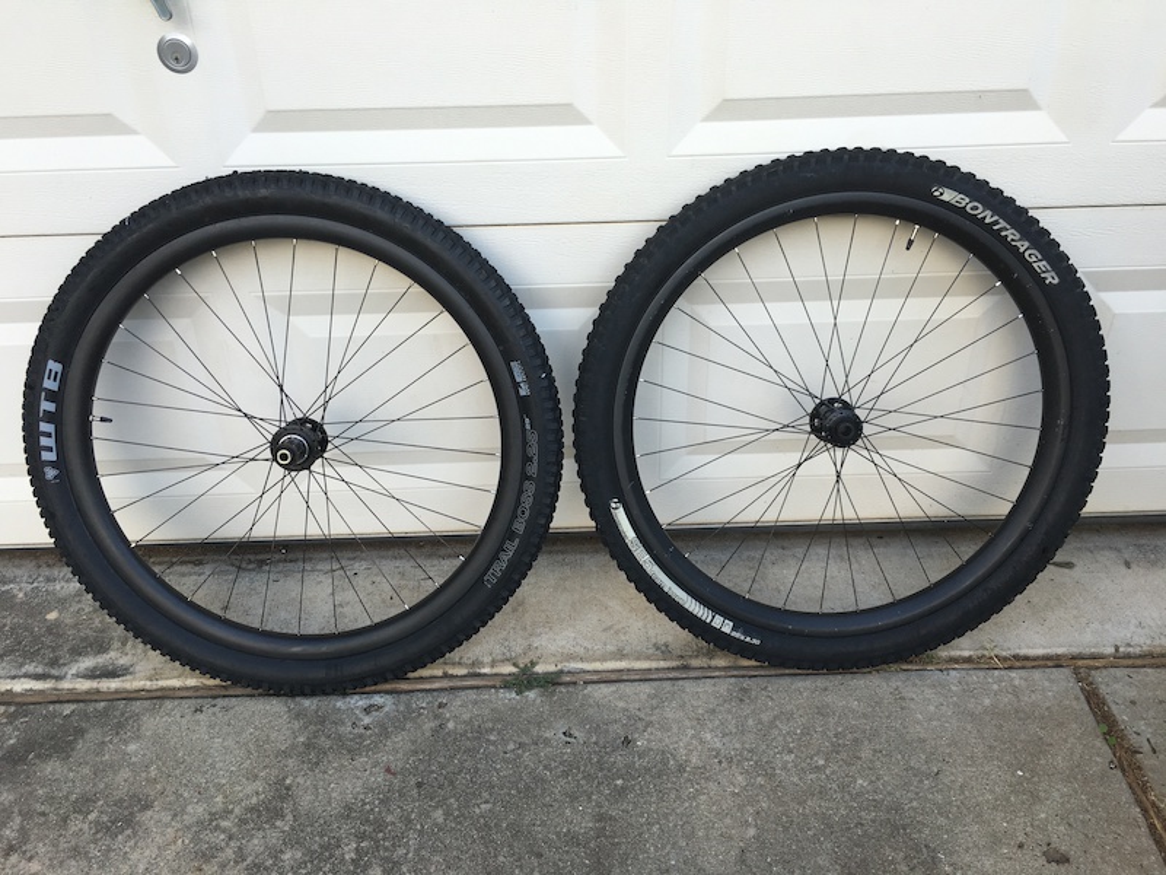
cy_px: 438
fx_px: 977
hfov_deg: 61.7
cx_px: 583
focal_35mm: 29
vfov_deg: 48.2
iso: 32
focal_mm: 4.15
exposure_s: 1/120
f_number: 2.2
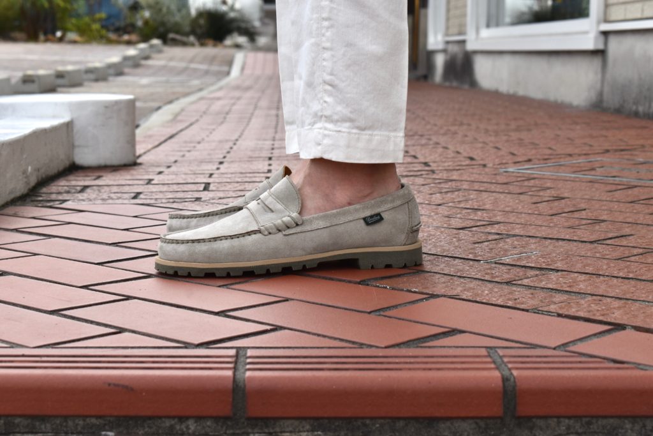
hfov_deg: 24.6
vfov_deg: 16.6
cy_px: 218
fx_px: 1497
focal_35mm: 82
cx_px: 326
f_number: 8
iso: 200
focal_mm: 55
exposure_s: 1/250
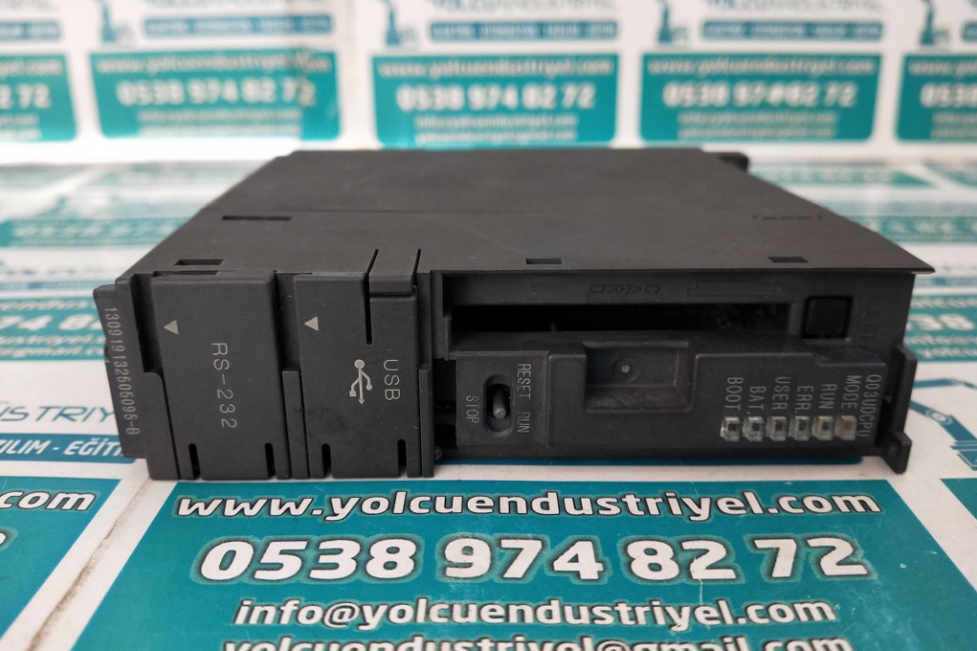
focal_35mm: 24
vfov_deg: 53.1
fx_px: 651
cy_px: 321
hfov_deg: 73.8
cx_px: 489
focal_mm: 3.99
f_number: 1.7
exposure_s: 1/33
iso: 231
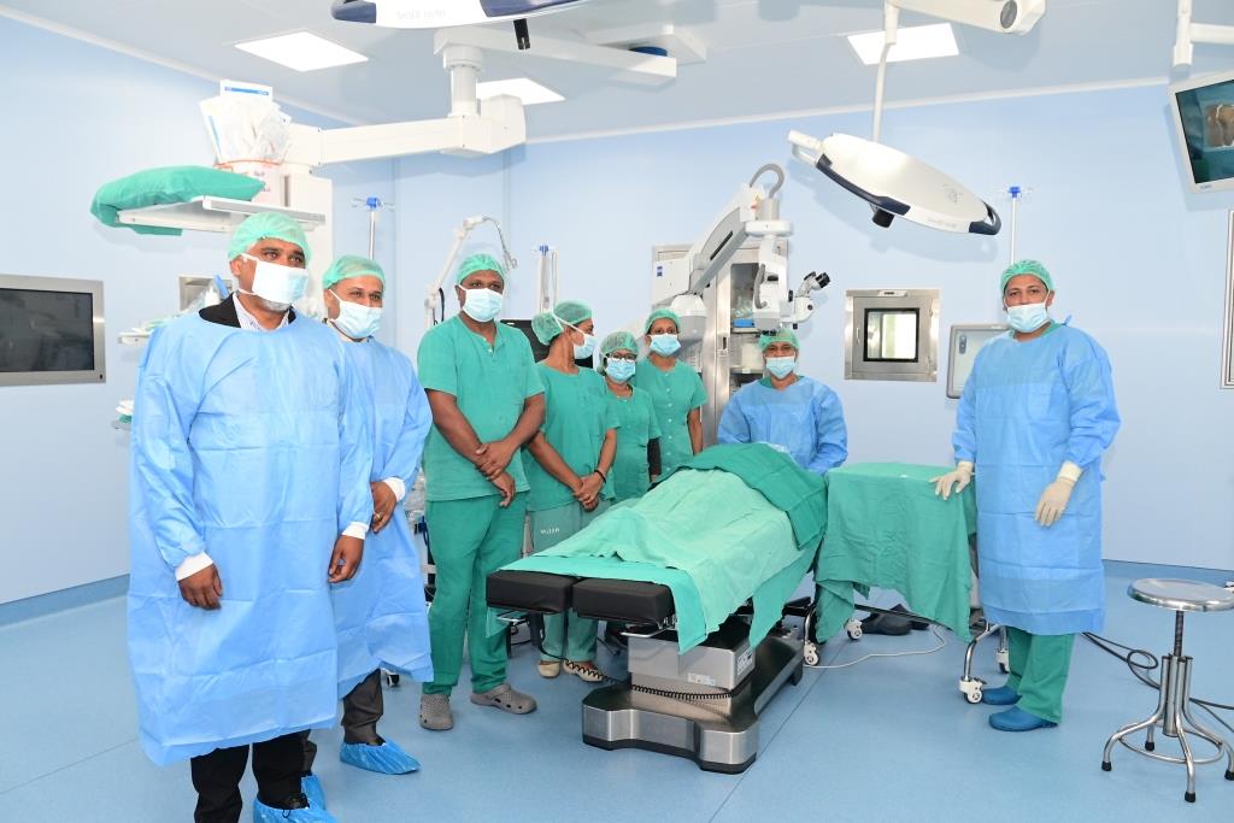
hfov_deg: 67.4
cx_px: 617
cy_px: 412
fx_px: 926
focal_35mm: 27
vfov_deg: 47.9
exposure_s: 1/200
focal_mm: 18
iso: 1250
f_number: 5.6
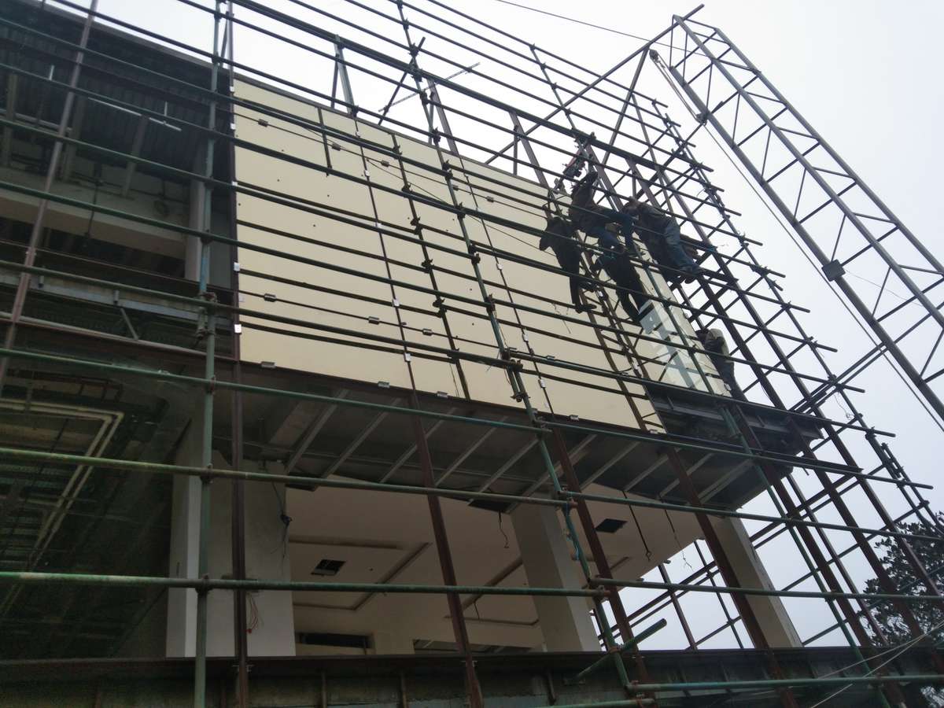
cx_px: 472
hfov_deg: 60.0
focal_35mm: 30
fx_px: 818
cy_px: 354
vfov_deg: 46.8
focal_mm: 3.65
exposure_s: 1/824
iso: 50
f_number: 2.2
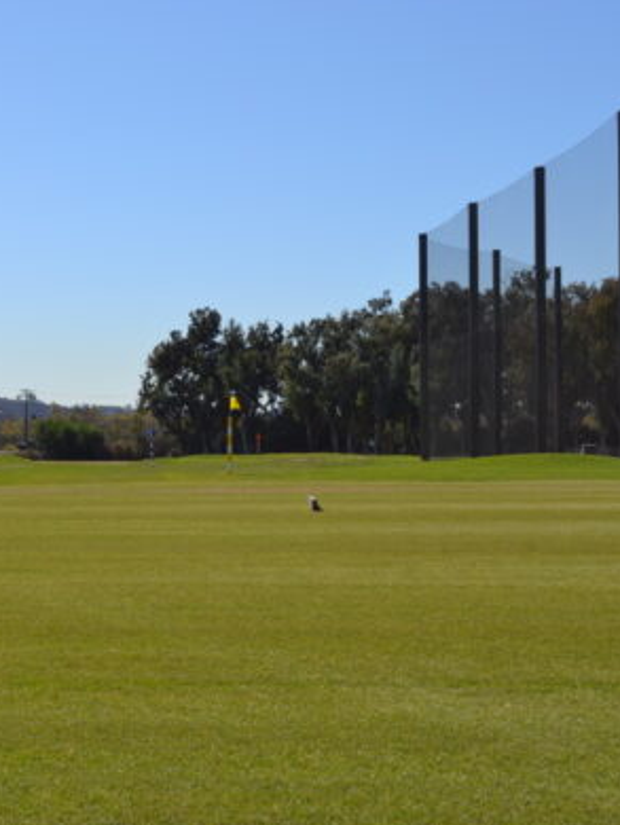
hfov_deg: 20.5
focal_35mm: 71
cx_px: 112
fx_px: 1694
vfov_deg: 27.4
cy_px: 417
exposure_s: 1/250
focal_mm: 32
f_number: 8
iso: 100
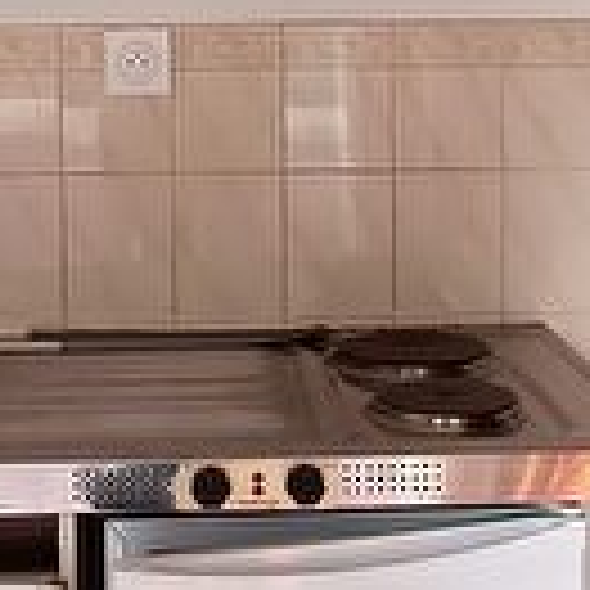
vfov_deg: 21.5
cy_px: 146
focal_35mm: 80
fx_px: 1543
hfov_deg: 21.6
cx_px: 239
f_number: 2.2
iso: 187
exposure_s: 1/100
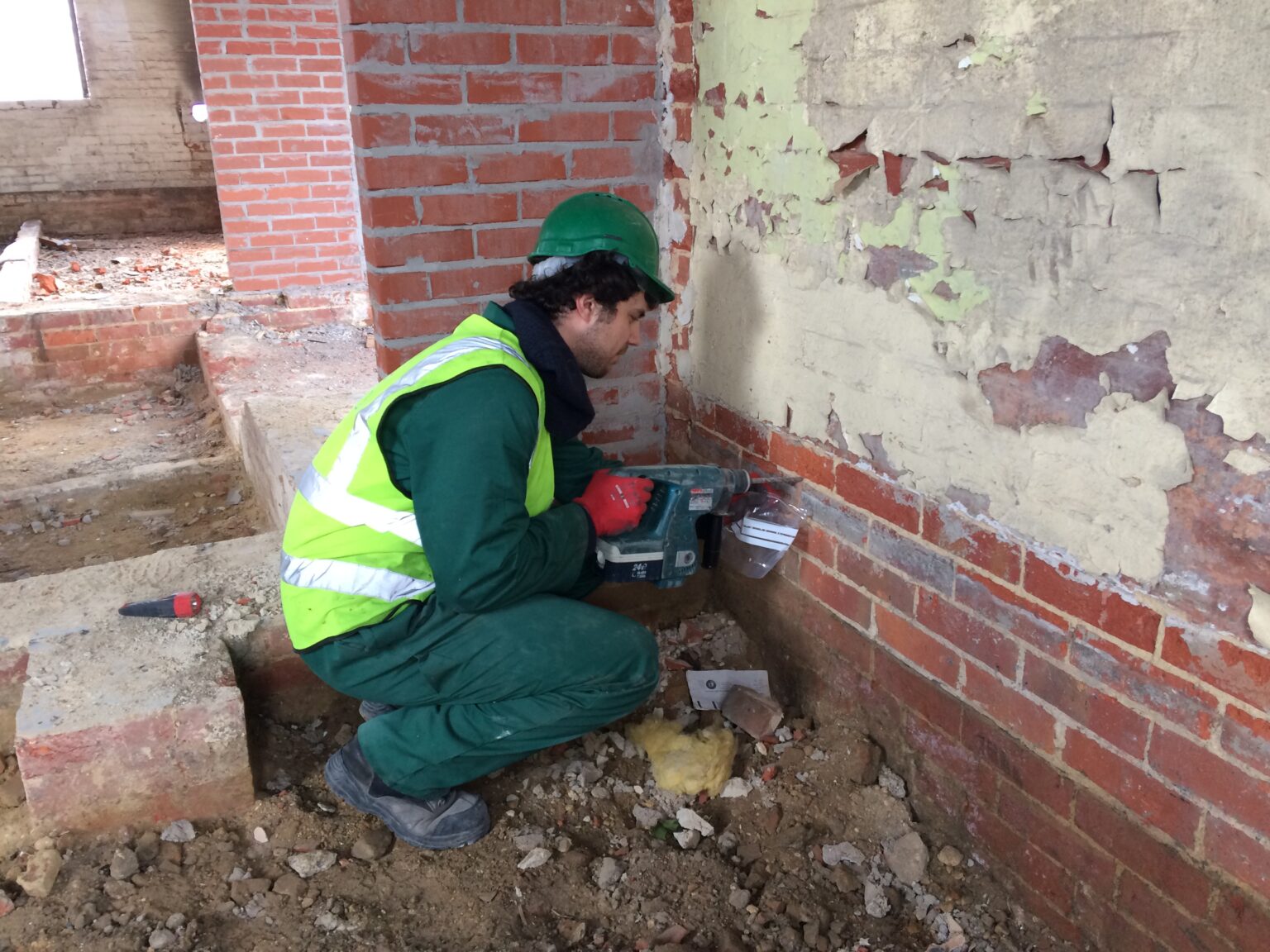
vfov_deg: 48.2
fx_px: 1064
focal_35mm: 29
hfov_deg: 61.7
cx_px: 635
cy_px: 476
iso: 50
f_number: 2.2
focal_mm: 4.15
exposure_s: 1/33
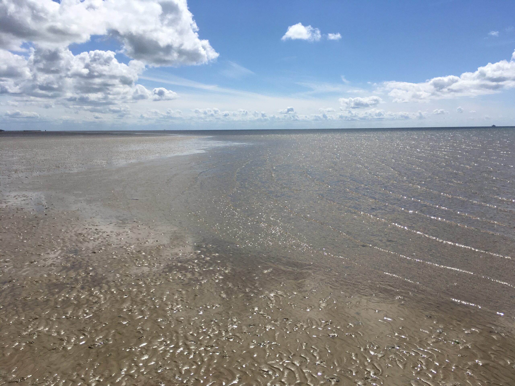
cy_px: 193
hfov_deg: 61.7
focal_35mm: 29
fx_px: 431
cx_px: 258
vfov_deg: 48.2
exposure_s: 1/4808
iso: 25
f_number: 2.2
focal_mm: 4.15
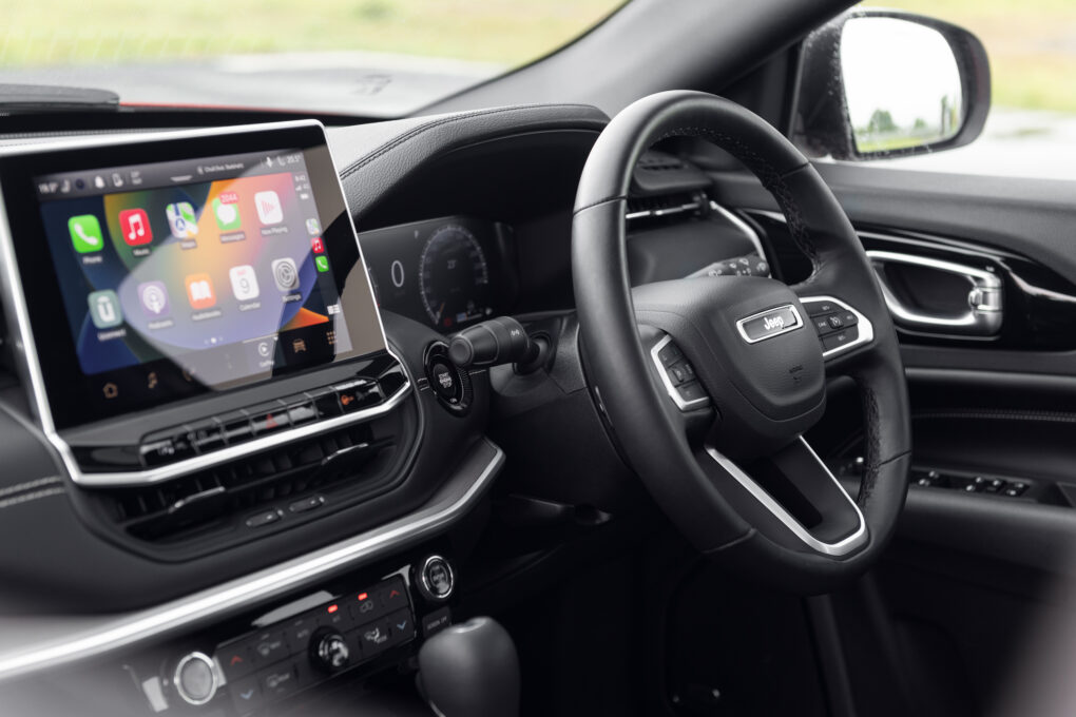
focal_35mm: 60
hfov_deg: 33.4
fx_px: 1793
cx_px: 538
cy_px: 358
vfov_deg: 22.6
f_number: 4.5
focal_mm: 60
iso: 400
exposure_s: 1/50
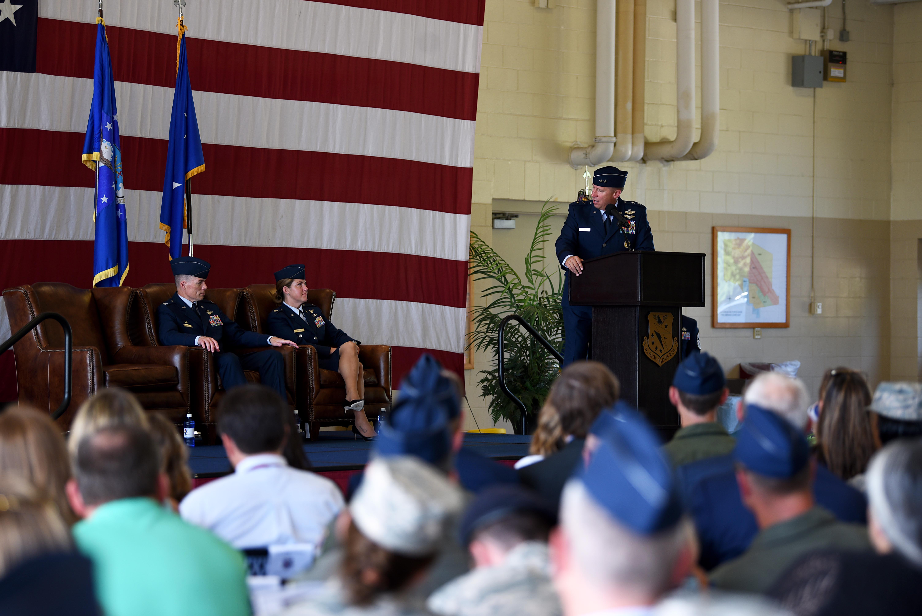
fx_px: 2690
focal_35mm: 105
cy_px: 308
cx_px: 461
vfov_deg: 13.1
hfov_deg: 19.4
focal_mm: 105
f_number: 3.2
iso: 320
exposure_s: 1/400
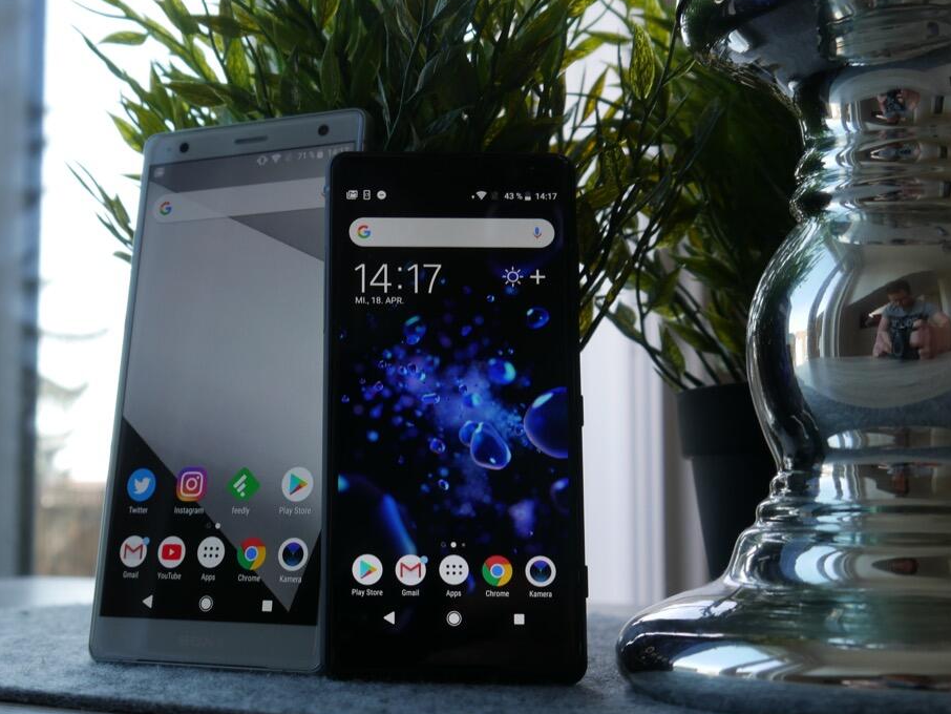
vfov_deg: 27.5
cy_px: 406
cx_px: 324
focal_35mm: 53
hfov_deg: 35.8
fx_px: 1456
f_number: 5
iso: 200
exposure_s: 1/125
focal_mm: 20
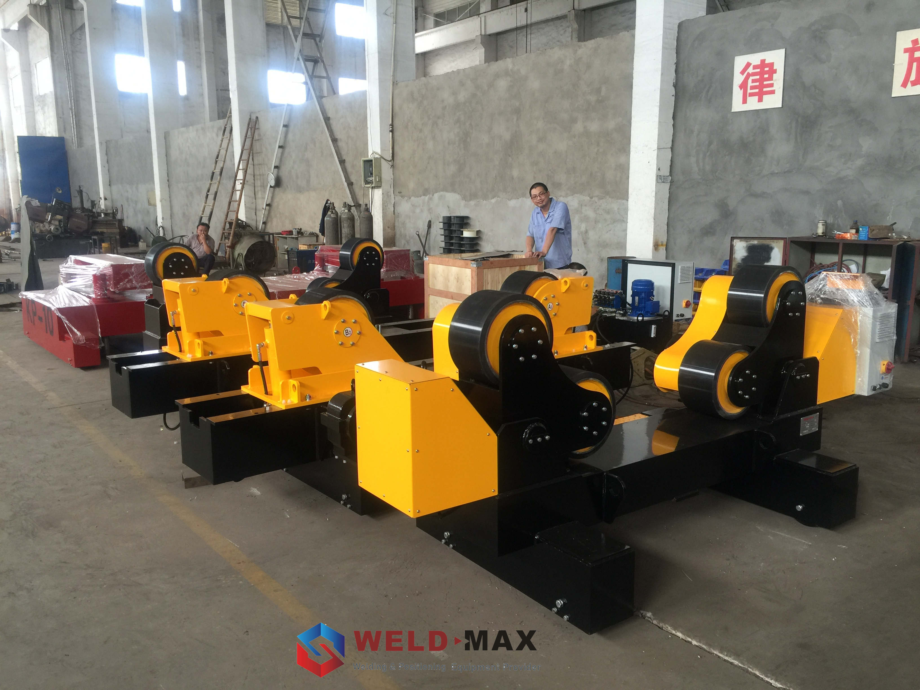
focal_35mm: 29
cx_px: 460
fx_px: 771
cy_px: 345
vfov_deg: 48.2
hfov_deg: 61.7
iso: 32
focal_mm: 4.15
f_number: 2.2
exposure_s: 1/33
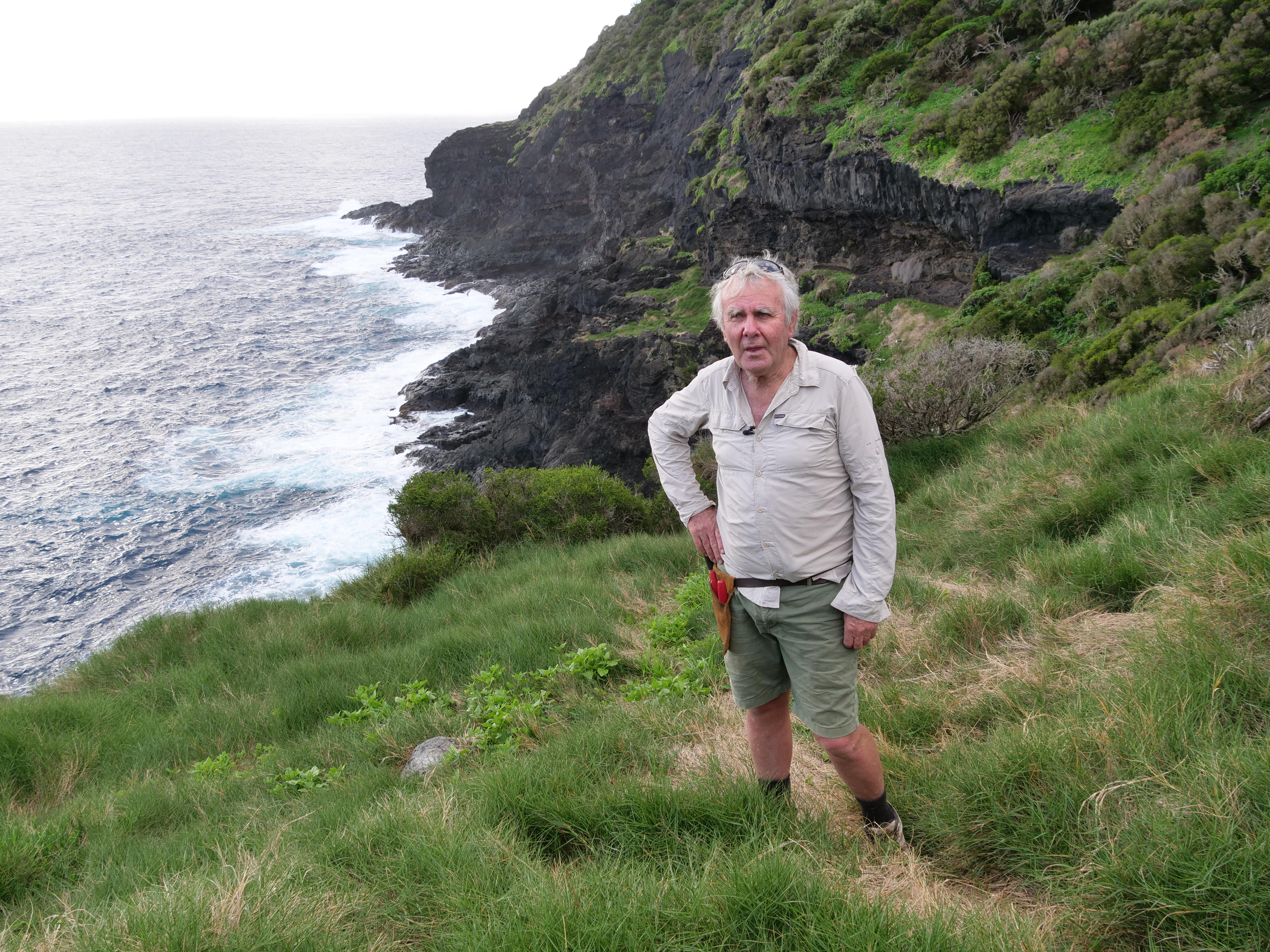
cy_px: 476
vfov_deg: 49.7
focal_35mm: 28
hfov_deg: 63.4
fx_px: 1027
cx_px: 635
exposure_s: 1/200
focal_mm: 14
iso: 200
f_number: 5
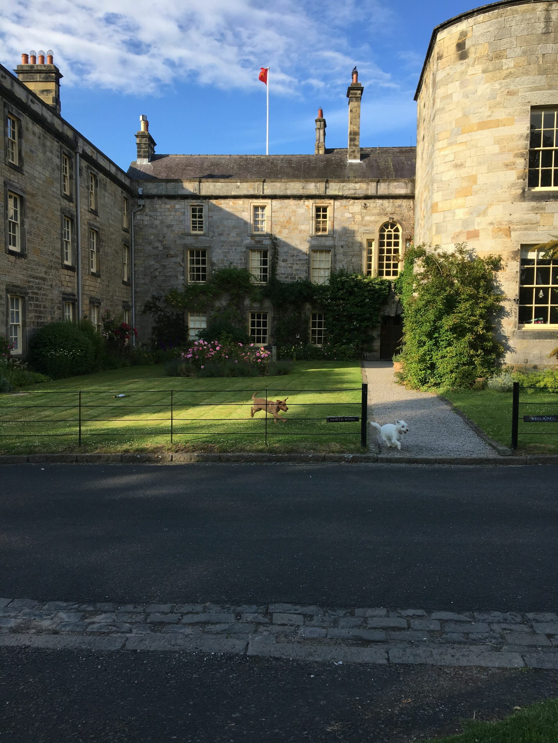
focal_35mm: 29
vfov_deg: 61.7
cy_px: 372
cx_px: 279
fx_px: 623
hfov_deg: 48.2
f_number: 2.2
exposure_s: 1/693
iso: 25
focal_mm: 4.15
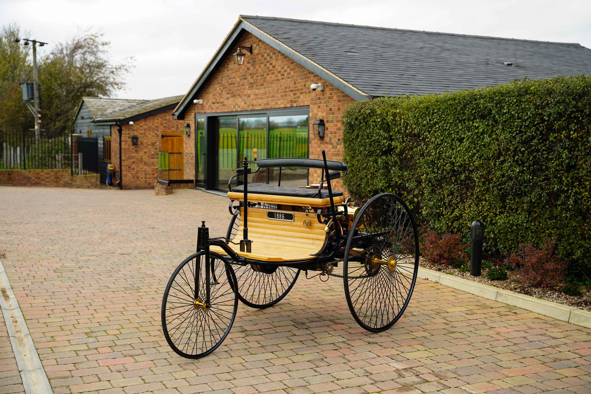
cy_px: 197
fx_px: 703
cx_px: 296
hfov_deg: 45.6
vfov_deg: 31.3
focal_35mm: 43
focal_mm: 42.8
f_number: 4
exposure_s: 1/250
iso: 640
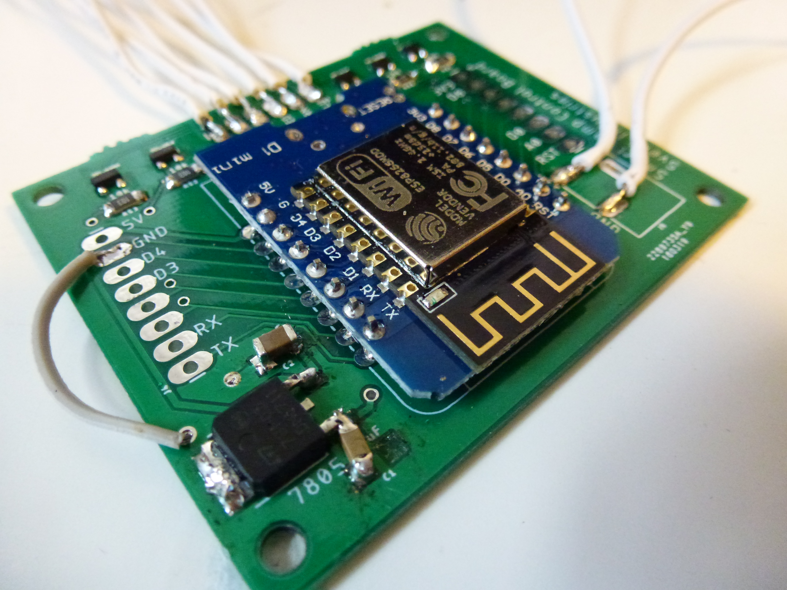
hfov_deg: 71.6
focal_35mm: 24
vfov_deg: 56.8
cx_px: 394
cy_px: 295
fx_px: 546
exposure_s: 1/50
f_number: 3.3
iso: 800
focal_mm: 4.3
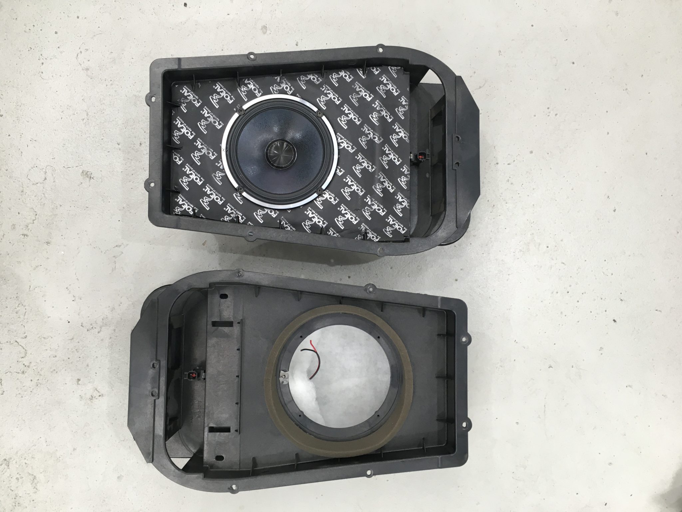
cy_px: 256
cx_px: 341
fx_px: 571
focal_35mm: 29
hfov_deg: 61.7
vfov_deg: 48.2
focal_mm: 4.15
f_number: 2.2
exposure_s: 1/33
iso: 64
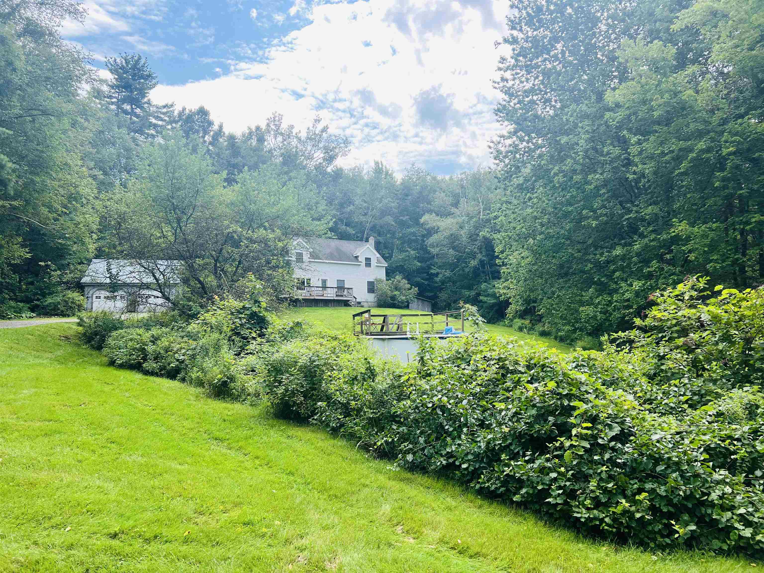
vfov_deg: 53.1
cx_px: 382
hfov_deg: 67.3
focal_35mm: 26
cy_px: 286
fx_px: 574
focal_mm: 5.7
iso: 50
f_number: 1.5
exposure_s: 1/1511
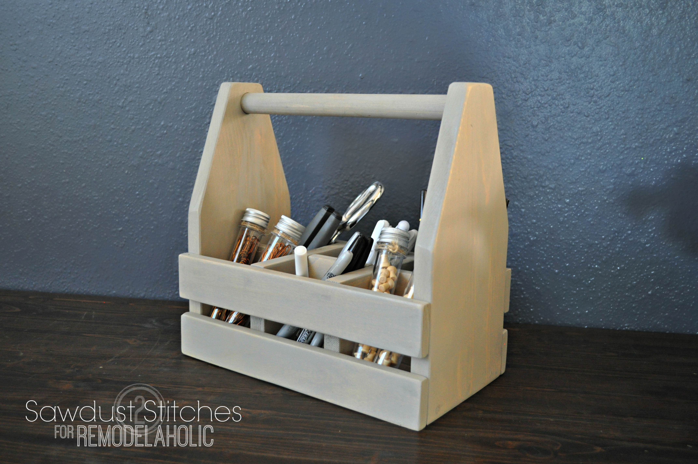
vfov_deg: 36.8
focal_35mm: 36
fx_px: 697
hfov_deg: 53.2
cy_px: 232
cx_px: 349
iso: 800
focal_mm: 24
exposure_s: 1/30
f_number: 4
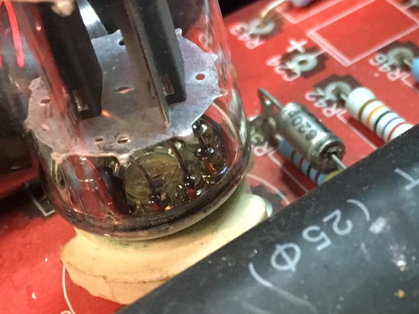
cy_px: 161
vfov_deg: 18.2
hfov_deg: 22.4
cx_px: 489
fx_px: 980
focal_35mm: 81
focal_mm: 4.15
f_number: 2.2
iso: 200
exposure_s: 1/25
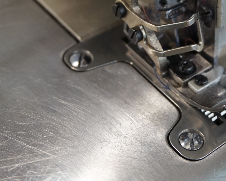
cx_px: 170
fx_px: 514
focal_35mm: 77
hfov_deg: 24.5
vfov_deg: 19.9
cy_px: 63
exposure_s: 1/60
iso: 1000
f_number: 5
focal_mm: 31
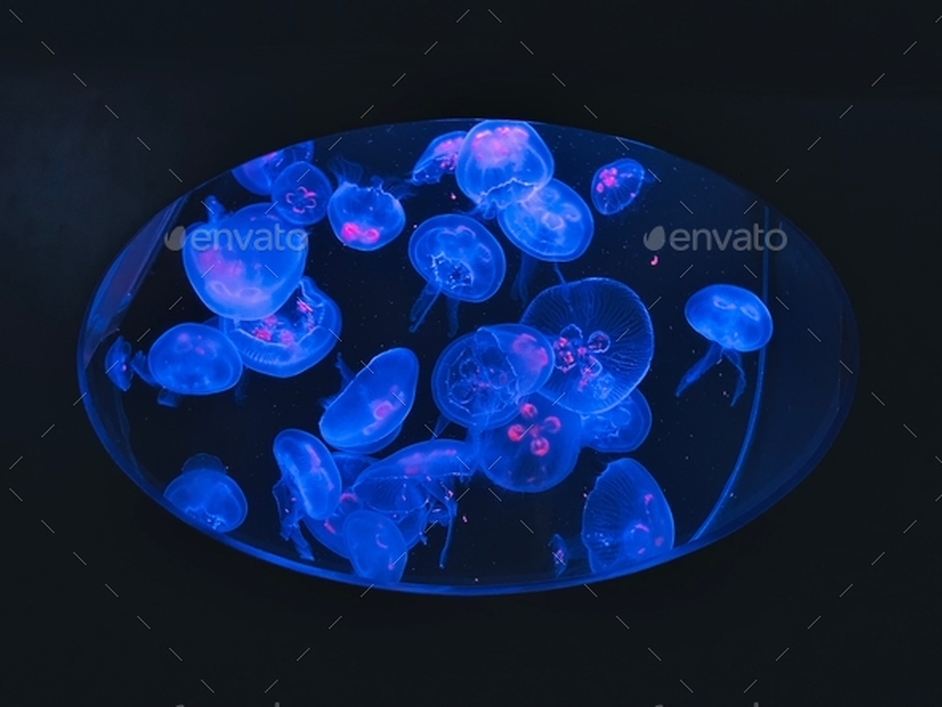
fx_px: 1416
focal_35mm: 52
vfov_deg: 28.1
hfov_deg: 36.8
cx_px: 471
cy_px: 354
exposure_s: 1/15
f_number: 2
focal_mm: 6
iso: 2000
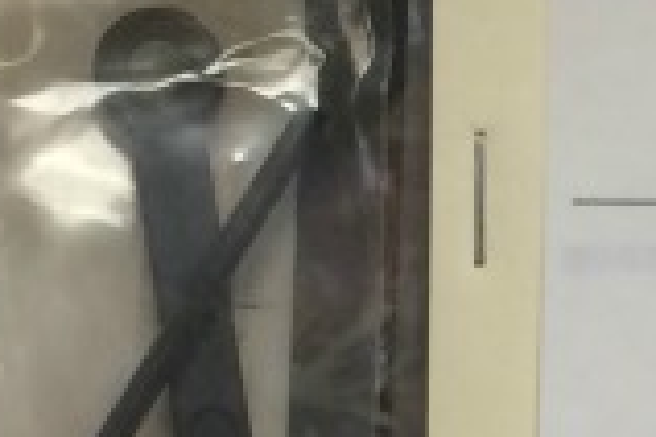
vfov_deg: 7.1
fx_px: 3462
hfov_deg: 10.5
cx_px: 945
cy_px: 639
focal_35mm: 190
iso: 40
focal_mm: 4.15
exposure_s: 1/30
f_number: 2.2
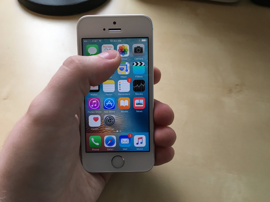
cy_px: 101
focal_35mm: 29
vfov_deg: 48.2
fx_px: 226
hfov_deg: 61.7
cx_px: 135
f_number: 2.2
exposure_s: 1/30
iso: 25
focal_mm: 4.15
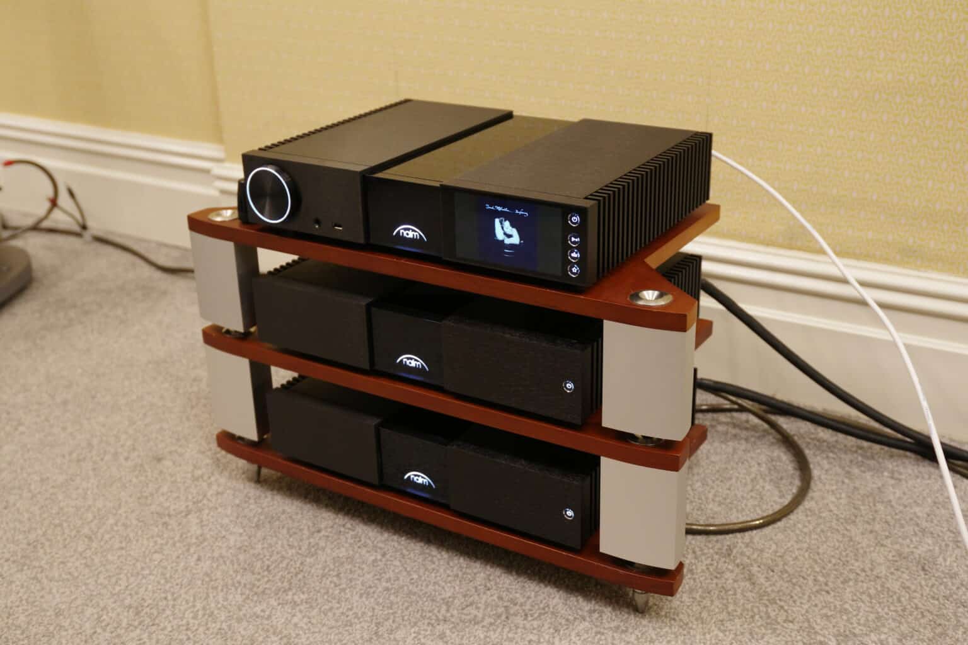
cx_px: 484
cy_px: 322
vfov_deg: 31.2
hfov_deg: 45.4
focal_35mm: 43
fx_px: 1156
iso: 1600
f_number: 3.2
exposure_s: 1/25
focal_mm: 28
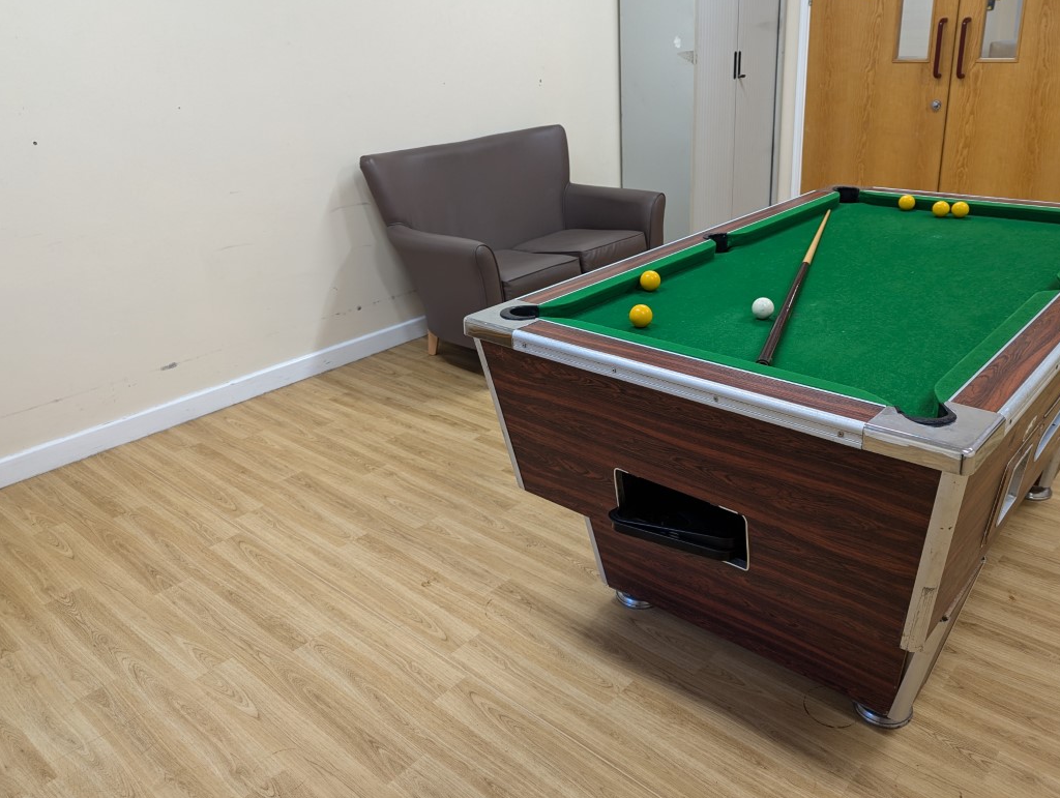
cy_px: 339
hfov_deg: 63.1
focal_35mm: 28
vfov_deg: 49.7
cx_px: 600
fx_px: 859
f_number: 1.85
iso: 76
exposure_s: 1/33.3
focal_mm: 6.81
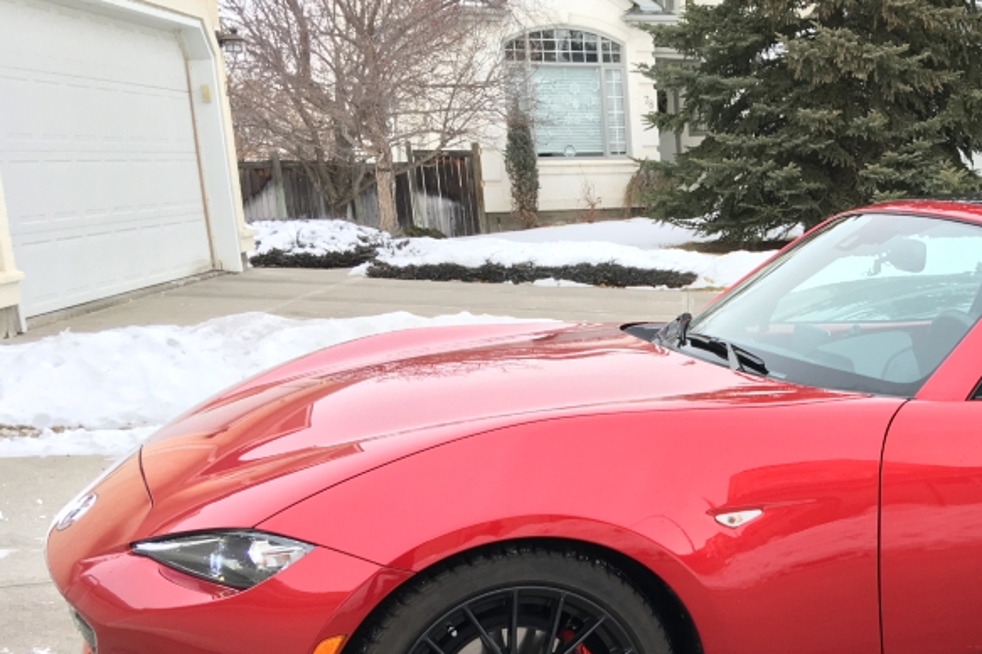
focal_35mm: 53
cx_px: 856
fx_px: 1445
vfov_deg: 24.8
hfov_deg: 35.6
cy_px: 575
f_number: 2.2
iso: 25
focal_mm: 4.15
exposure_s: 1/60
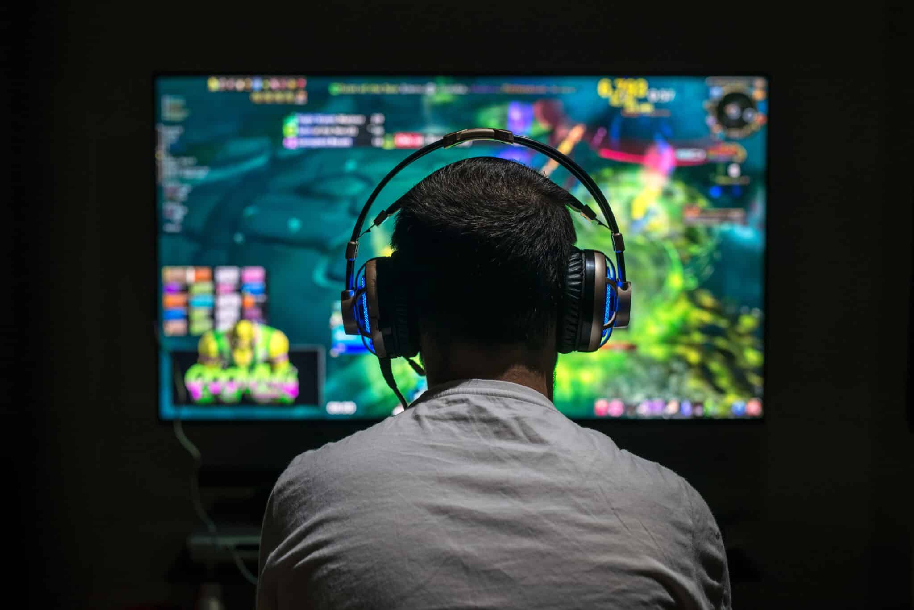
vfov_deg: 27.0
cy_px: 305
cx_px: 457
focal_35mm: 50
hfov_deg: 39.6
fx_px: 1270
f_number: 3.5
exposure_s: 1/25
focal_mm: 50
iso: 200
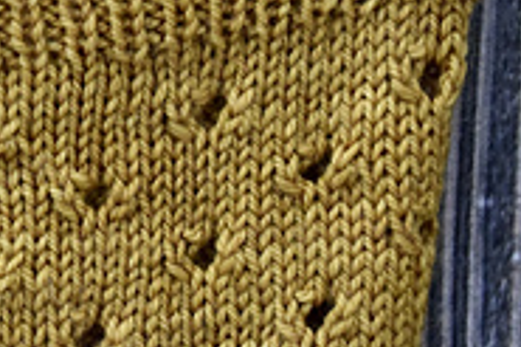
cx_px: 17
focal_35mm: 154
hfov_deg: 13.2
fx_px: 2227
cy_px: 185
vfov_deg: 8.9
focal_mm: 38
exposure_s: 1/100
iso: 3200
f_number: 4.8
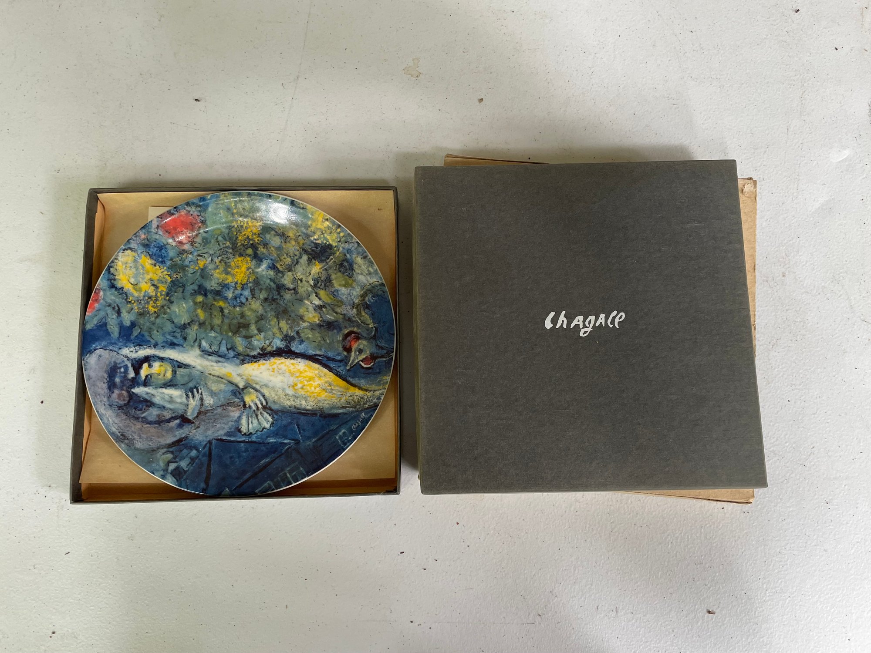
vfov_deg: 53.1
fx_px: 654
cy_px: 326
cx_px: 436
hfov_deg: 67.3
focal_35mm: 26
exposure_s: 1/110
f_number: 1.6
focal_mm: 4.2
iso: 125
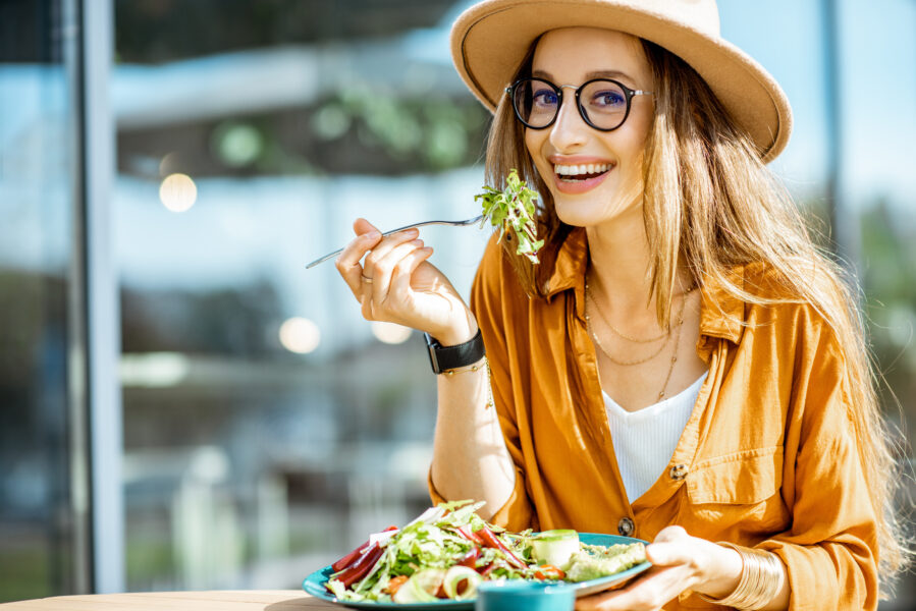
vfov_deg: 16.1
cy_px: 306
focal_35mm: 85
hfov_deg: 23.9
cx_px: 458
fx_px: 2163
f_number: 2.2
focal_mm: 85
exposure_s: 1/1250
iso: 200
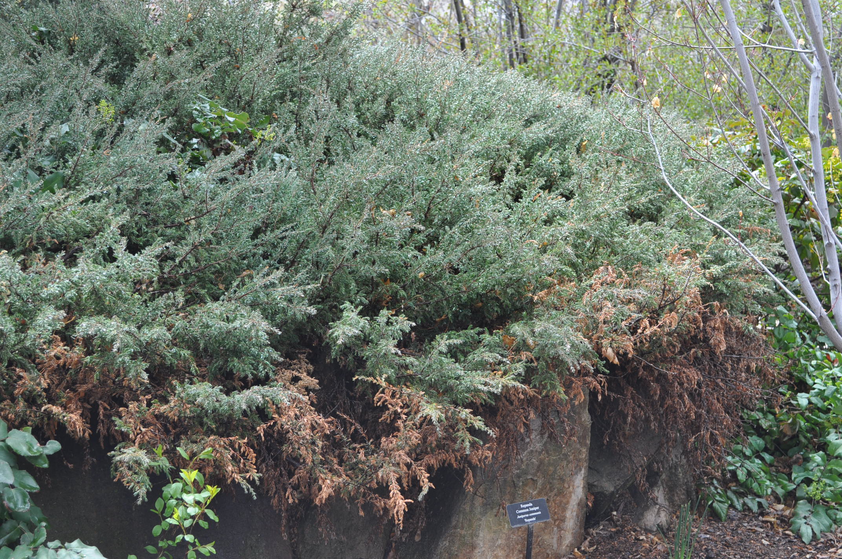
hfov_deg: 35.1
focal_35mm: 57
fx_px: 1332
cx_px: 421
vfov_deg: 23.7
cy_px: 280
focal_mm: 38
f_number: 5.6
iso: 200
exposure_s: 1/125
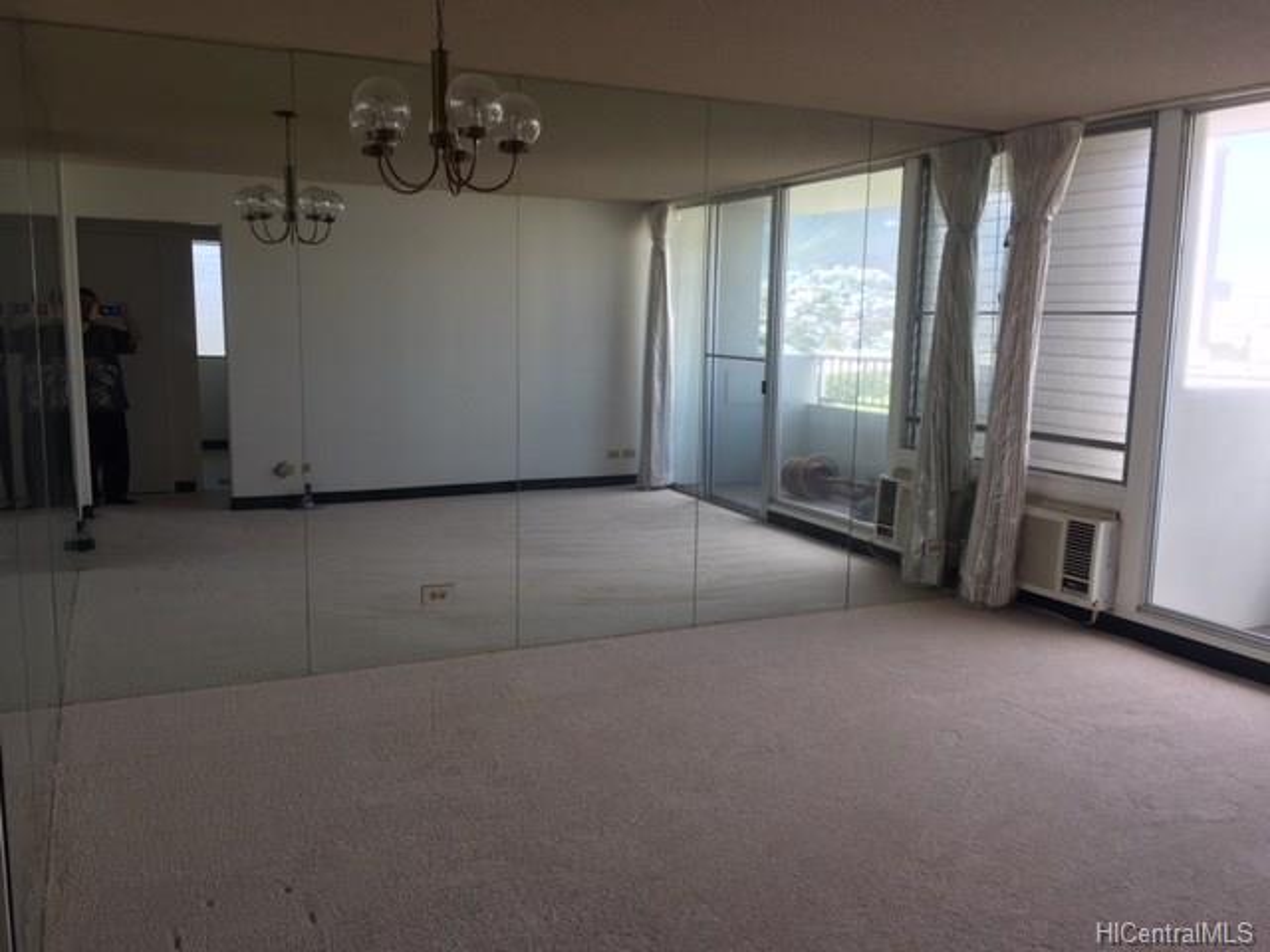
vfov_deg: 48.2
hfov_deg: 61.7
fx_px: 1064
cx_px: 635
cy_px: 476
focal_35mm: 29
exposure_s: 1/120
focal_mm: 4.15
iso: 25
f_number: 2.2
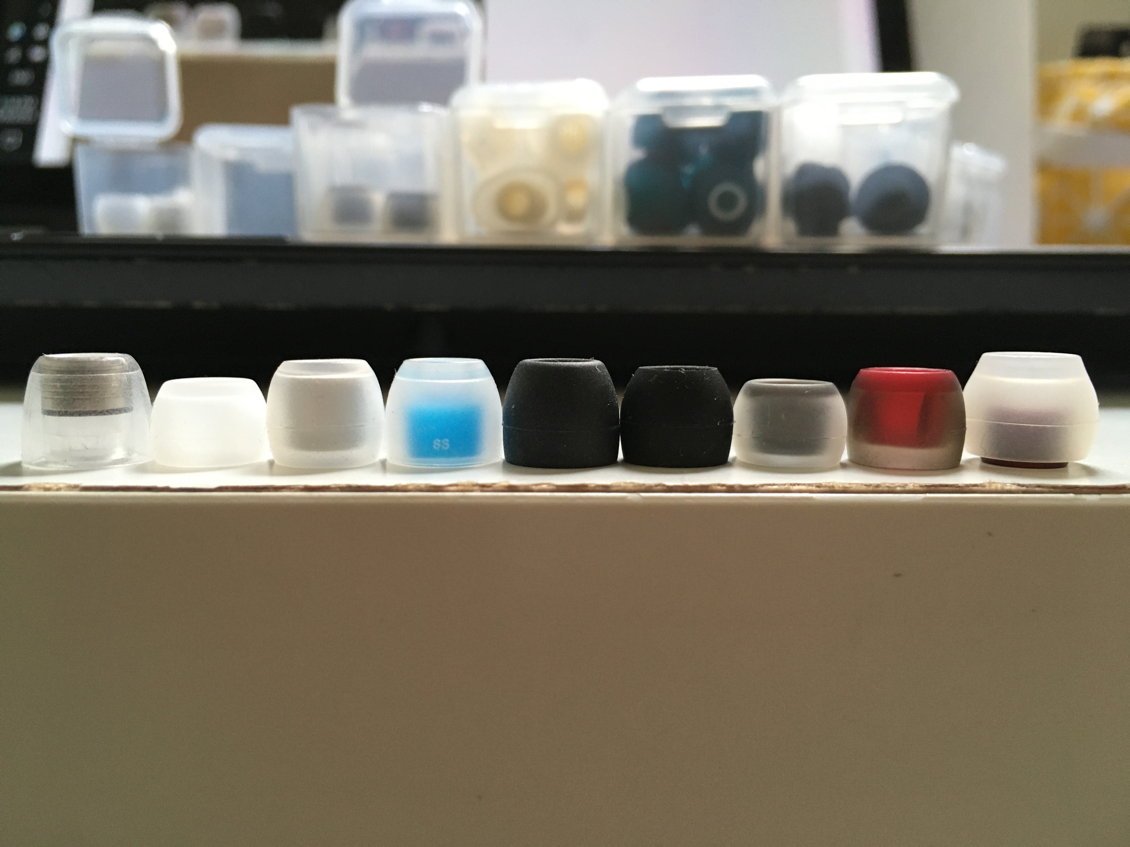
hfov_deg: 61.7
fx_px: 947
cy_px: 424
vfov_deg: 48.2
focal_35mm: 29
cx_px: 565
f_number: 2.2
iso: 125
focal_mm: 4.15
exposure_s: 1/30
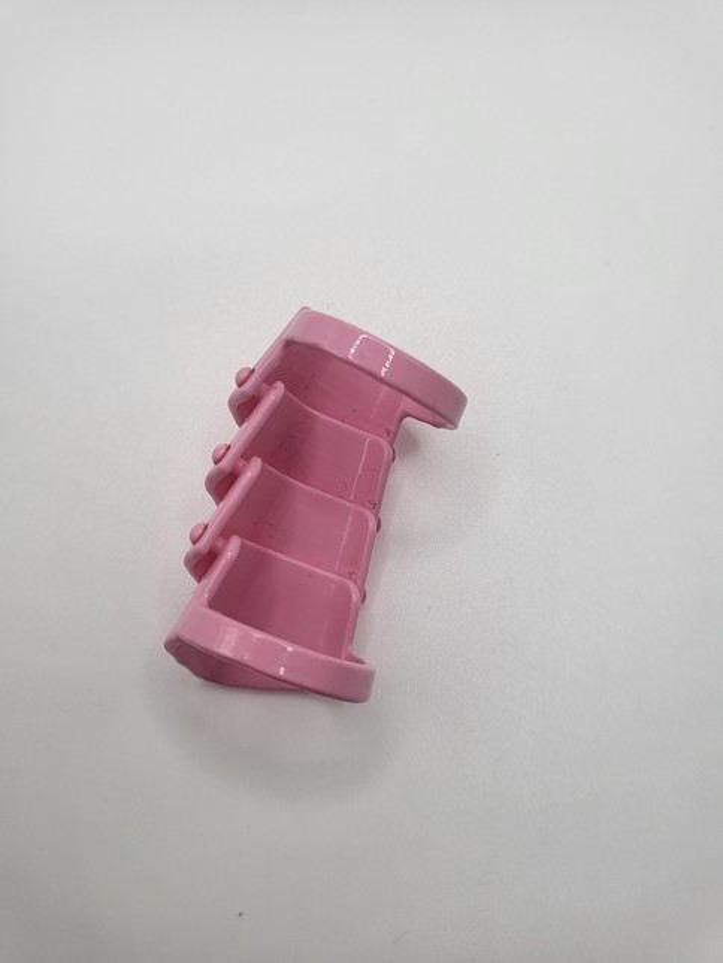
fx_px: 724
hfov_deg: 53.1
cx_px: 362
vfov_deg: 67.3
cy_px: 482
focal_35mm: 26
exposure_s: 1/178
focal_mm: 4.25
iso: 50
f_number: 1.8
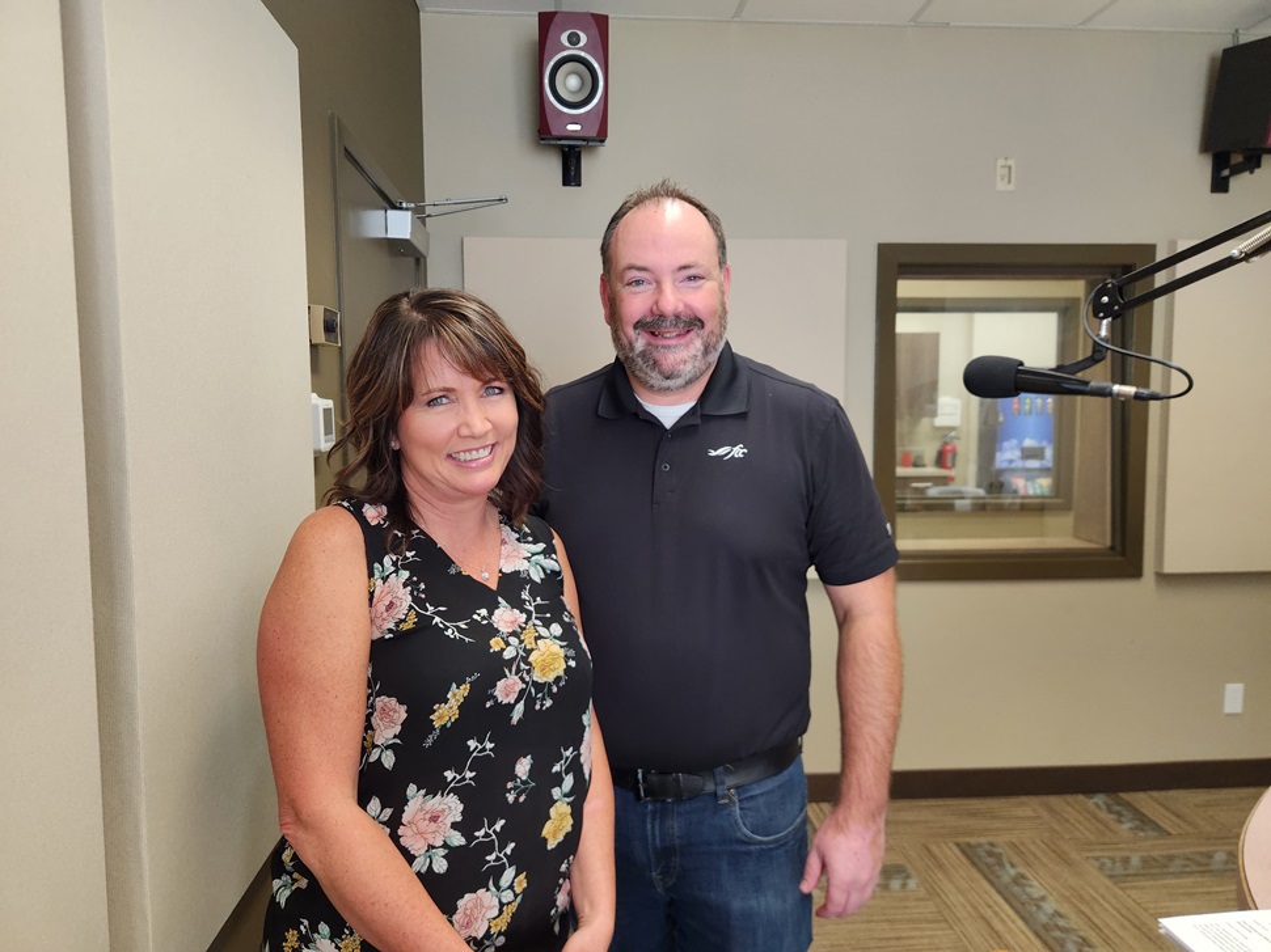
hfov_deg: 73.9
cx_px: 636
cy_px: 476
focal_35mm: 23
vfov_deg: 58.9
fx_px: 844
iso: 200
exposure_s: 1/120
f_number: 1.8
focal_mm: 5.4
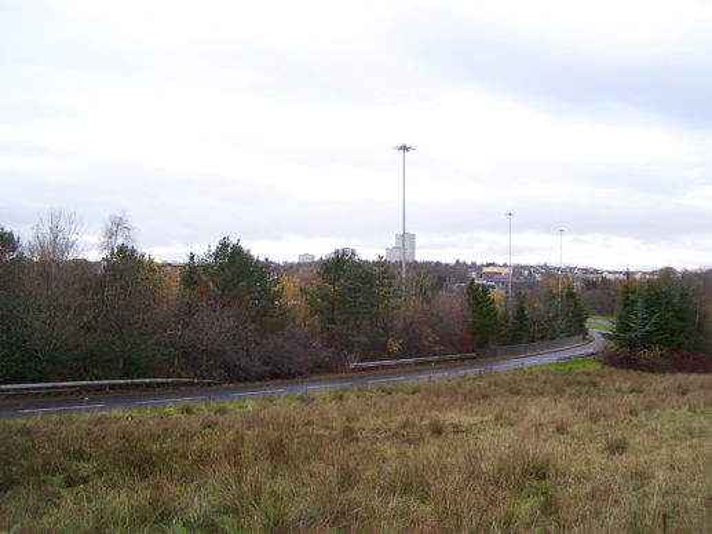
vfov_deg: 38.7
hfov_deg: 50.1
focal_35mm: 37
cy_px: 267
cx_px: 356
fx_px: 761
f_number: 2.7
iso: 80
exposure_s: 1/125
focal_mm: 6
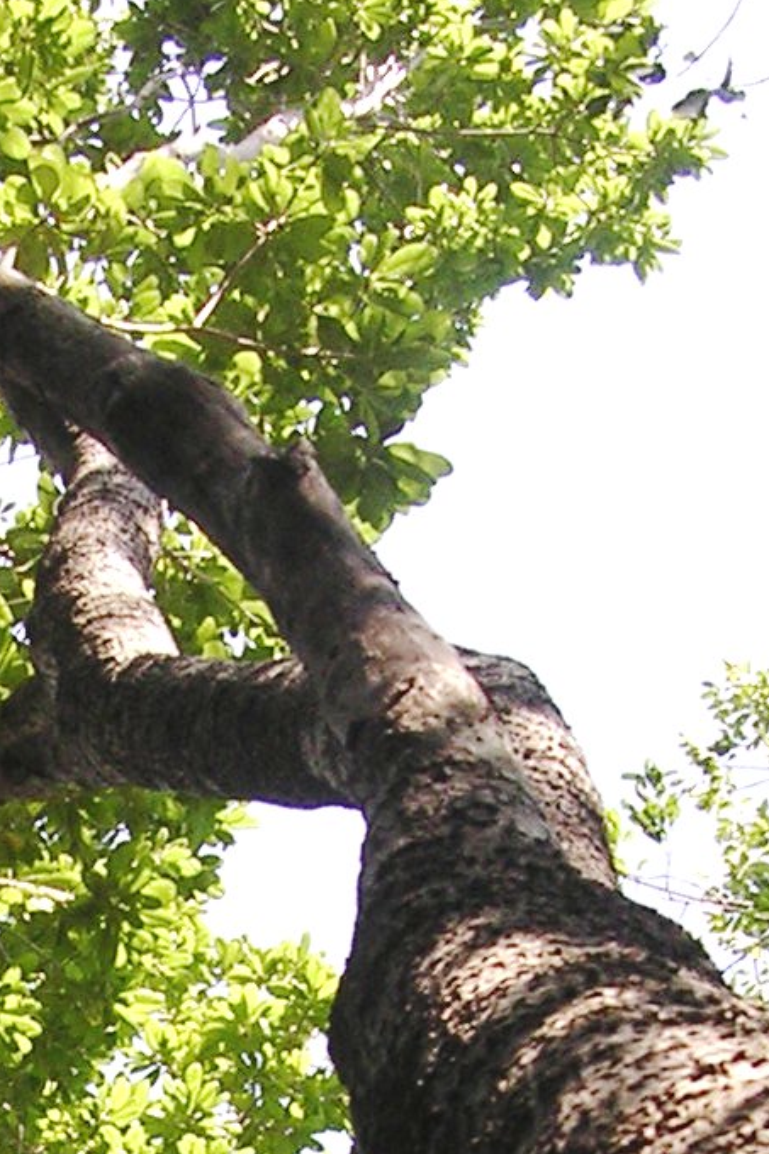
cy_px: 1375
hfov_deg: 11.4
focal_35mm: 119
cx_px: -34
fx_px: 3815
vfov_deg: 16.5
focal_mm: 5.8
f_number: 2.8
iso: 100
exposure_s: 1/376
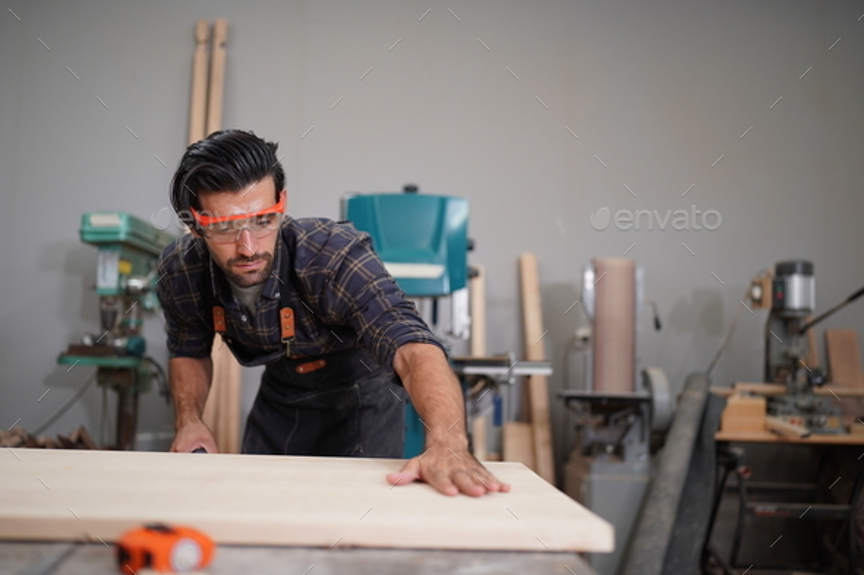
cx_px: 432
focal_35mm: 35
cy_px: 288
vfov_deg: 37.8
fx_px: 840
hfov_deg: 54.4
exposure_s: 1/200
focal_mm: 35
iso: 400
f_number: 1.4
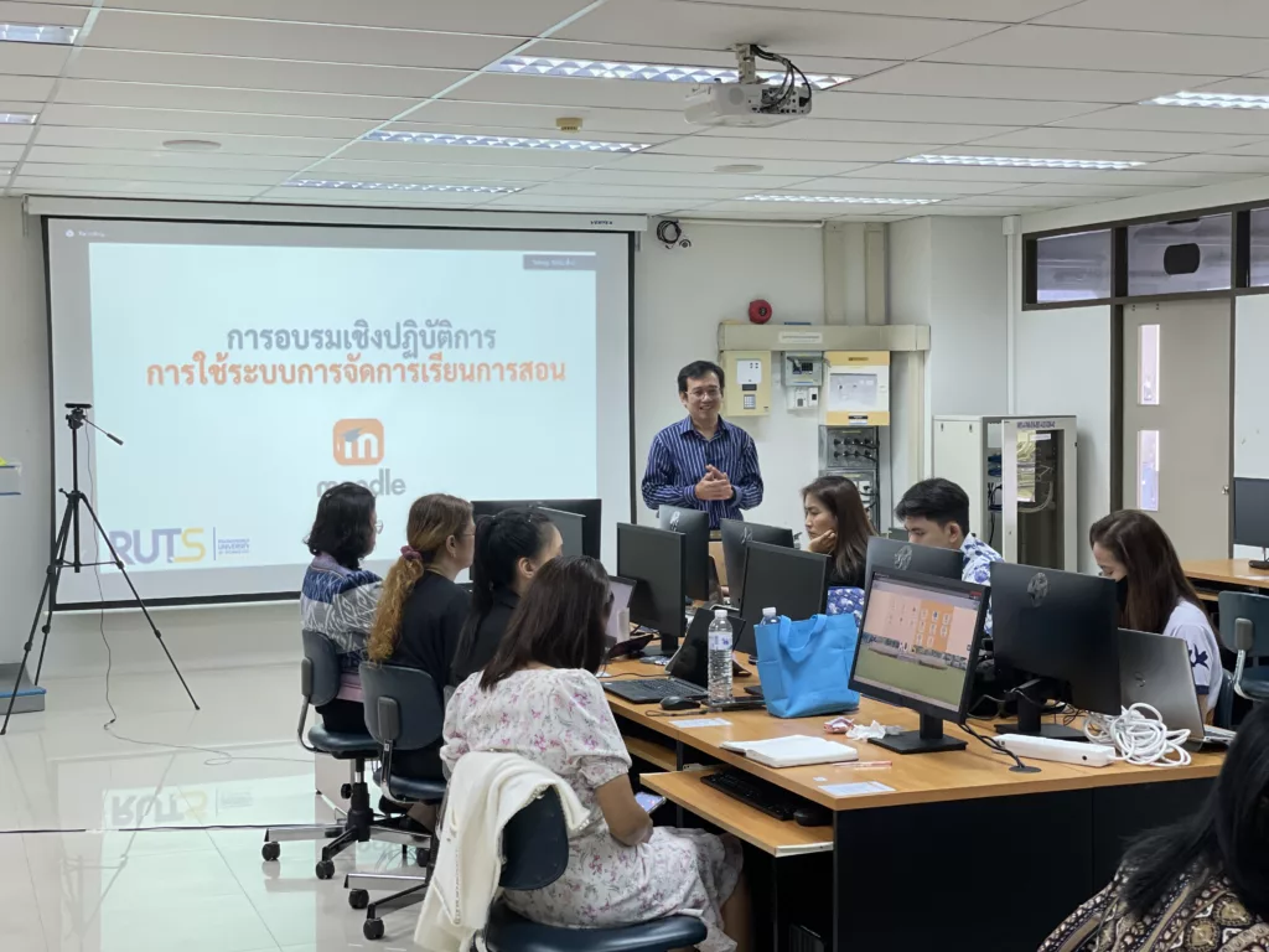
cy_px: 476
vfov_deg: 28.0
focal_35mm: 52
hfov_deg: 36.8
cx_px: 634
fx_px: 1906
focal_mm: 6
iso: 200
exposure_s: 1/100
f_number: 2
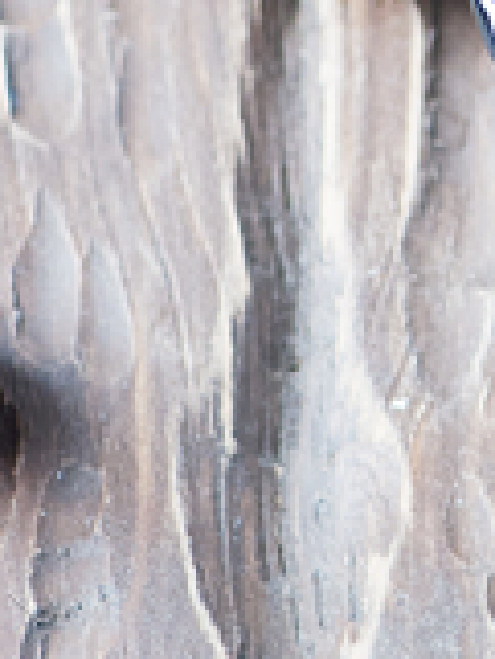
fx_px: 15912
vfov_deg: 2.4
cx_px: 863
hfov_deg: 1.8
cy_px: -401
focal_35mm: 836
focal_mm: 105
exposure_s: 1/160
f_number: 6.3
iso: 200
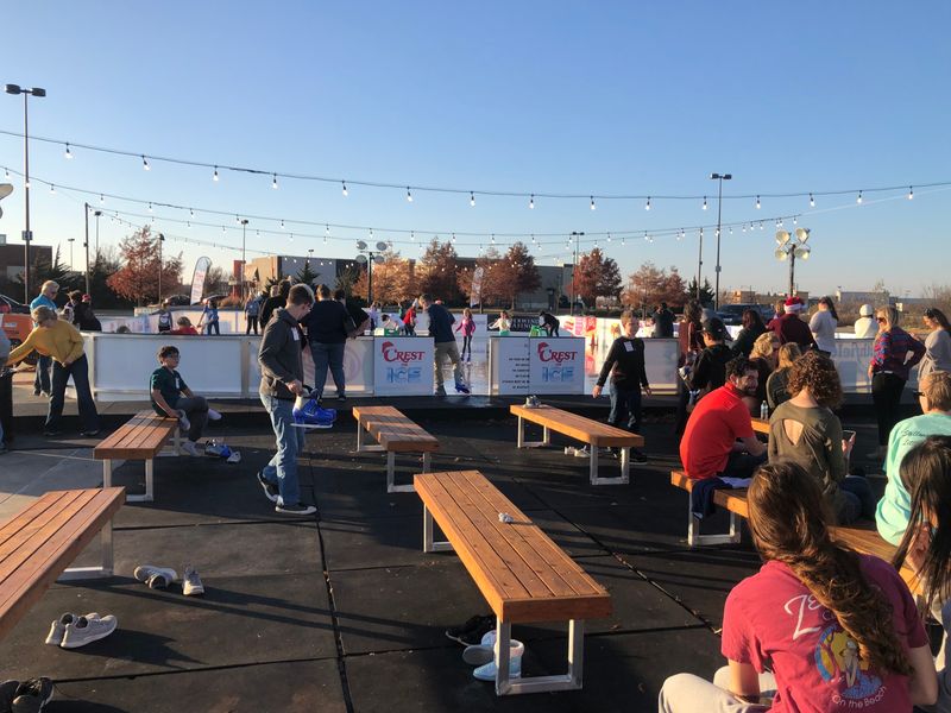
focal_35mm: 28
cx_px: 476
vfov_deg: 49.7
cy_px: 356
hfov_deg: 63.4
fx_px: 769
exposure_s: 1/1171
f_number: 1.8
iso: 20
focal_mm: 3.99
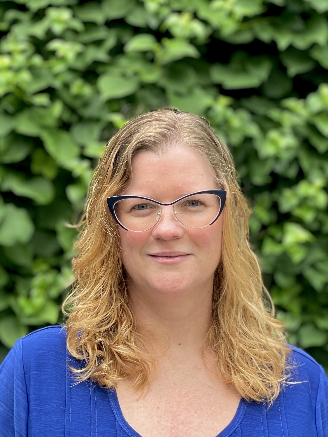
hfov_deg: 28.0
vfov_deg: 36.8
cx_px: 164
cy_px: 218
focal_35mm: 52
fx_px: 657
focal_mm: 6
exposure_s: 1/122
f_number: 2
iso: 40
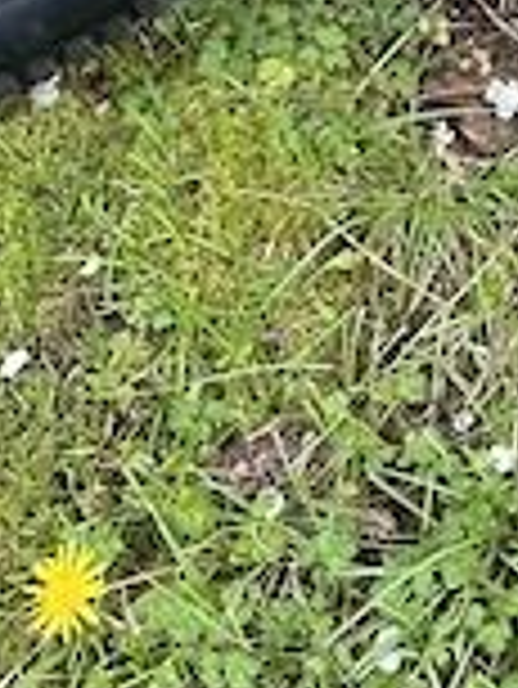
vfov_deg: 11.8
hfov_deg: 10.6
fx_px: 2710
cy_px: -967
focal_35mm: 136
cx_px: 739
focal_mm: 5.7
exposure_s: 1/166
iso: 50
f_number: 1.5
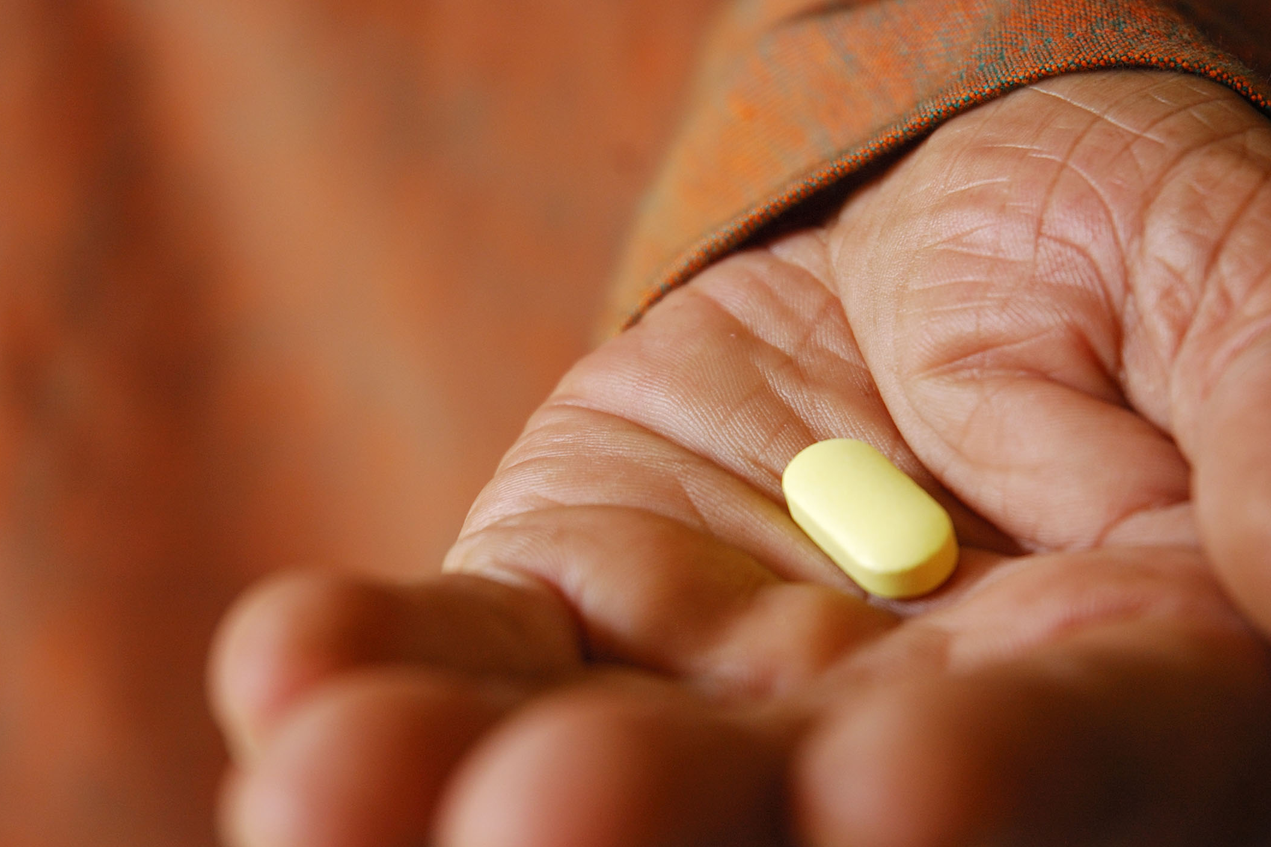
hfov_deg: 13.8
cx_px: 720
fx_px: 5260
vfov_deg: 9.2
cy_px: 466
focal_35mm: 149
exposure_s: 1/80
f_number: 4.5
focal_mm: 70
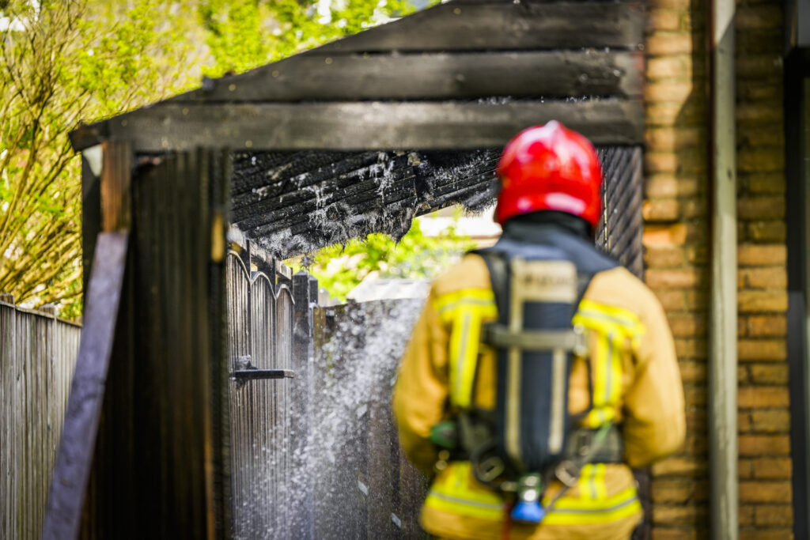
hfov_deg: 13.5
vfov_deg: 9.0
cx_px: 405
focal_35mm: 152
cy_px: 270
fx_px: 3420
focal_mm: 152
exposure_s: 1/400
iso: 100
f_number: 2.8
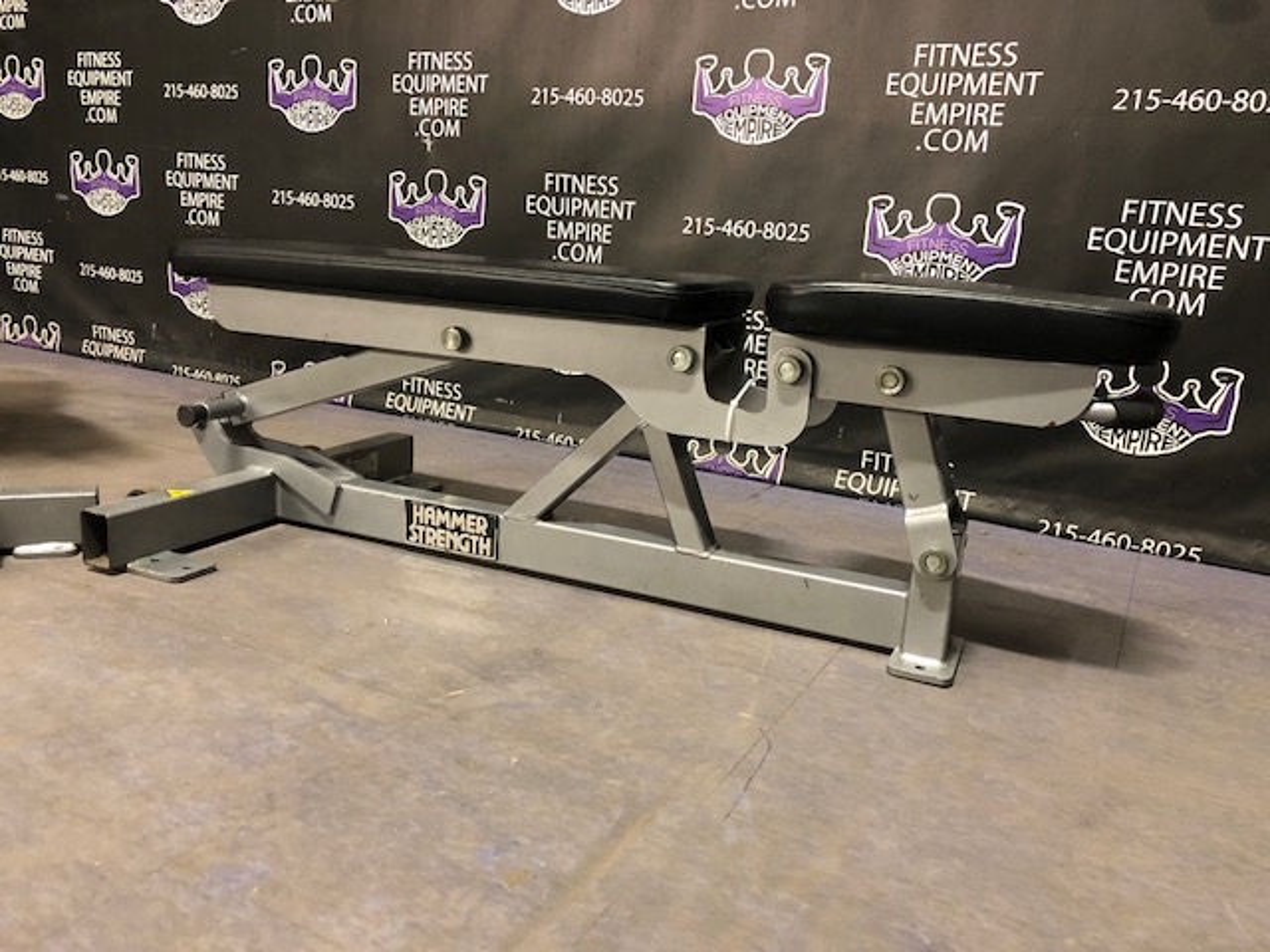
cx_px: 635
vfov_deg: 48.2
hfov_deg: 61.7
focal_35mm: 29
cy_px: 476
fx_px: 1064
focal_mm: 3.99
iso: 100
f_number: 1.8
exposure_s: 1/11
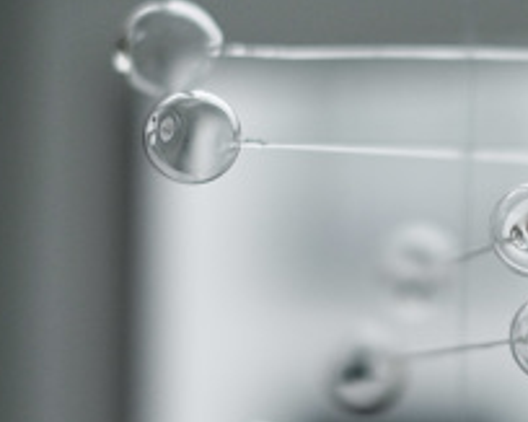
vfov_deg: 9.5
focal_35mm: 163
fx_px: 2546
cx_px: 538
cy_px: 285
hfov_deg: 11.7
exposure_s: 1/2000
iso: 200
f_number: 1.4
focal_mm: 35
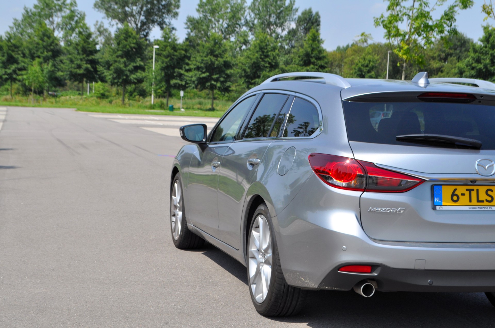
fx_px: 989
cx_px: 248
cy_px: 164
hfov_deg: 28.1
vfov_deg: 18.9
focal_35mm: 72
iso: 200
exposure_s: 1/400
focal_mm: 48
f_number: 10
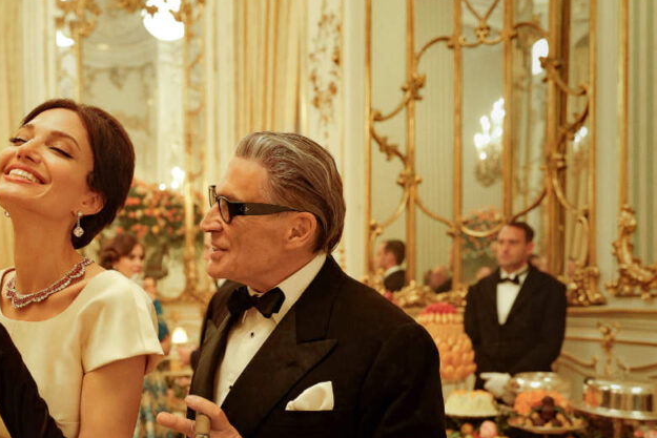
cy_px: 322
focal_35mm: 43
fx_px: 785
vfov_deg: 30.7
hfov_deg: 44.9
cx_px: 229
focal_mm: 28
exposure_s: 1/100
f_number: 2.8
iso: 1600
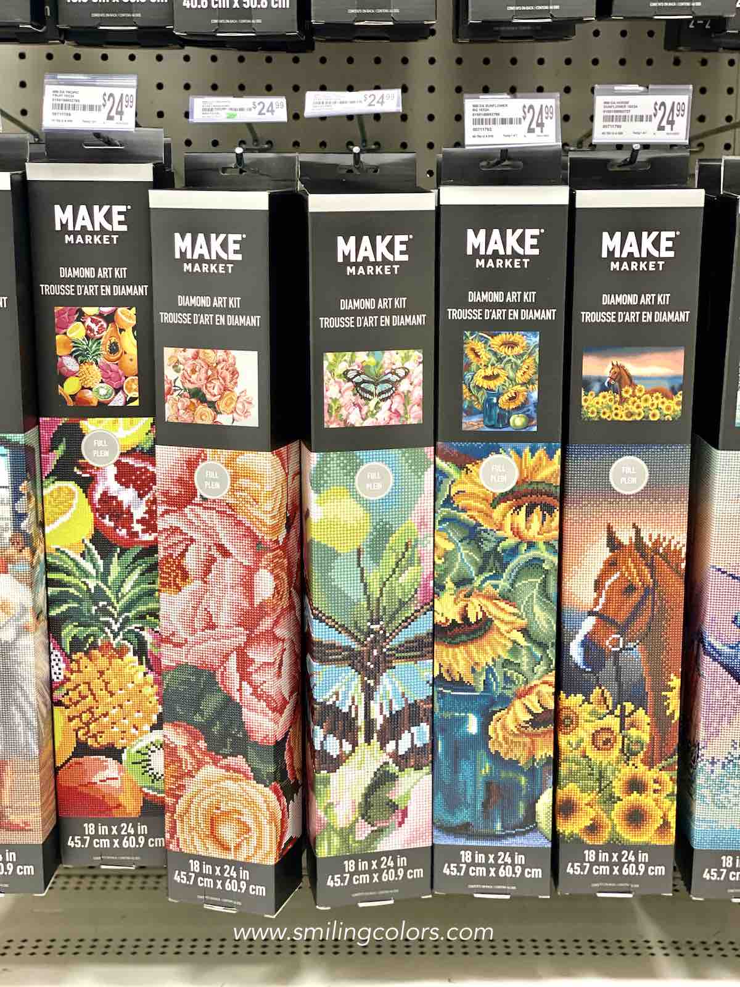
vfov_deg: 36.8
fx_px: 1482
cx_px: 370
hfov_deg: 28.0
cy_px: 494
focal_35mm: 52
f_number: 2
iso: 125
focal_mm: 6
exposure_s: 1/40
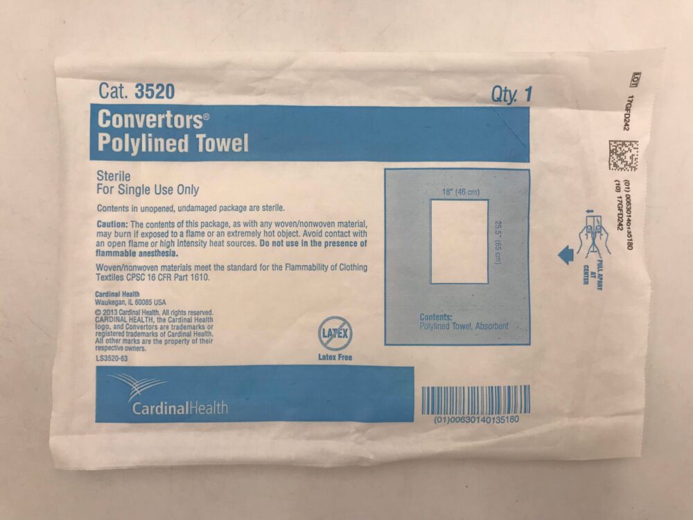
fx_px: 561
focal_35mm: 28
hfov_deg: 63.4
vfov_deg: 49.7
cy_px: 260
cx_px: 346
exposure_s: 1/120
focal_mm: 3.99
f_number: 1.8
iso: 25
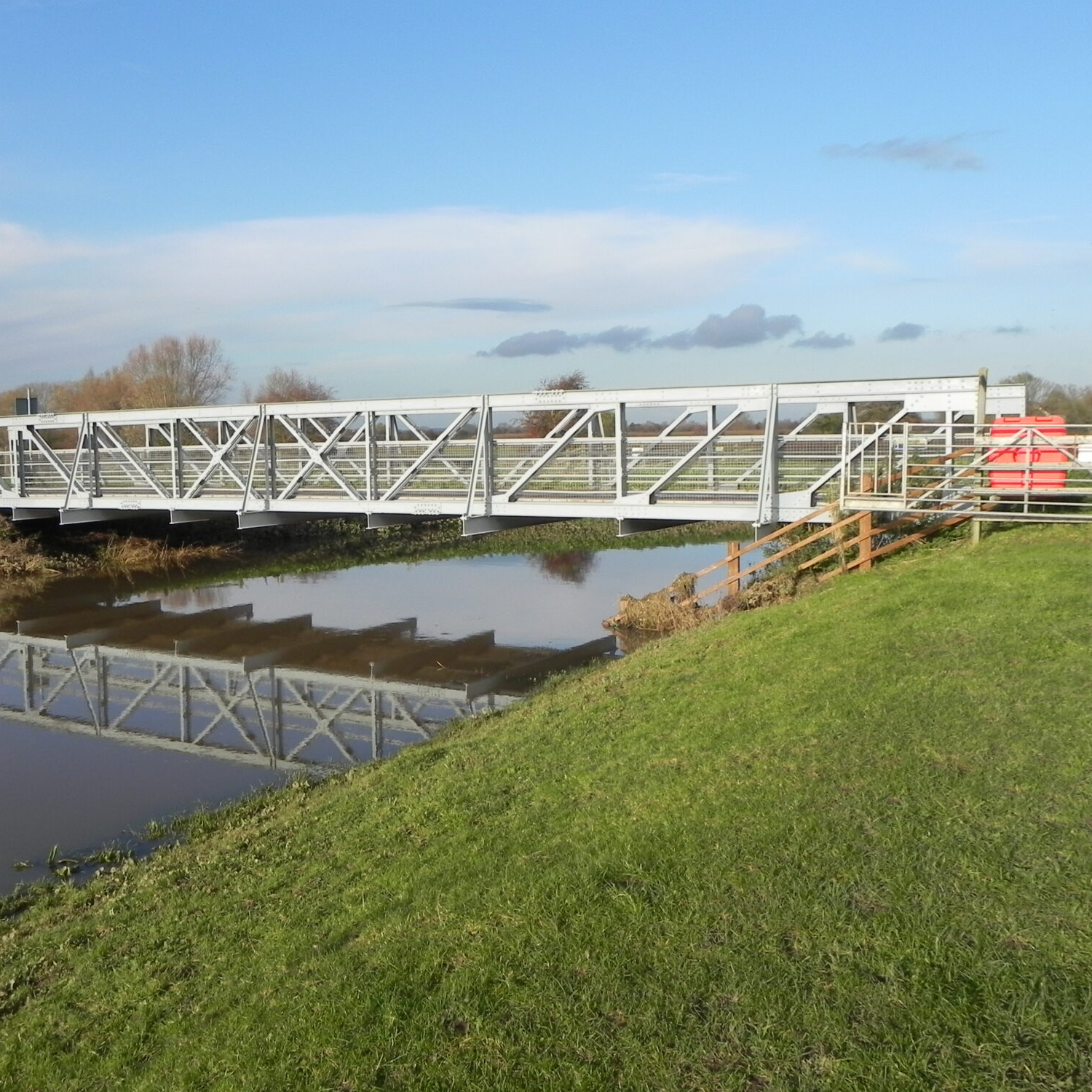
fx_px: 1249
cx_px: 427
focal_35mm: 35
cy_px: 555
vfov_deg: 47.2
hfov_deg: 46.9
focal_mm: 5.2
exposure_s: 1/340
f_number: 6.3
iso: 160
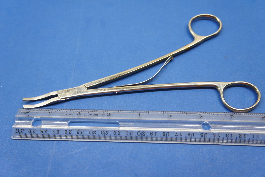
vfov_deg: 33.0
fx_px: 298
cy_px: 88
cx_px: 132
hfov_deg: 48.0
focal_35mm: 40
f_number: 4
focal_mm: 27
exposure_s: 1/50
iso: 200
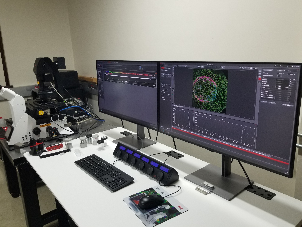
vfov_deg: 51.3
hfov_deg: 65.3
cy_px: 109
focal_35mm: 27
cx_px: 147
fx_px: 236
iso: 160
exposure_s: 1/60
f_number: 1.7
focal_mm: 4.25
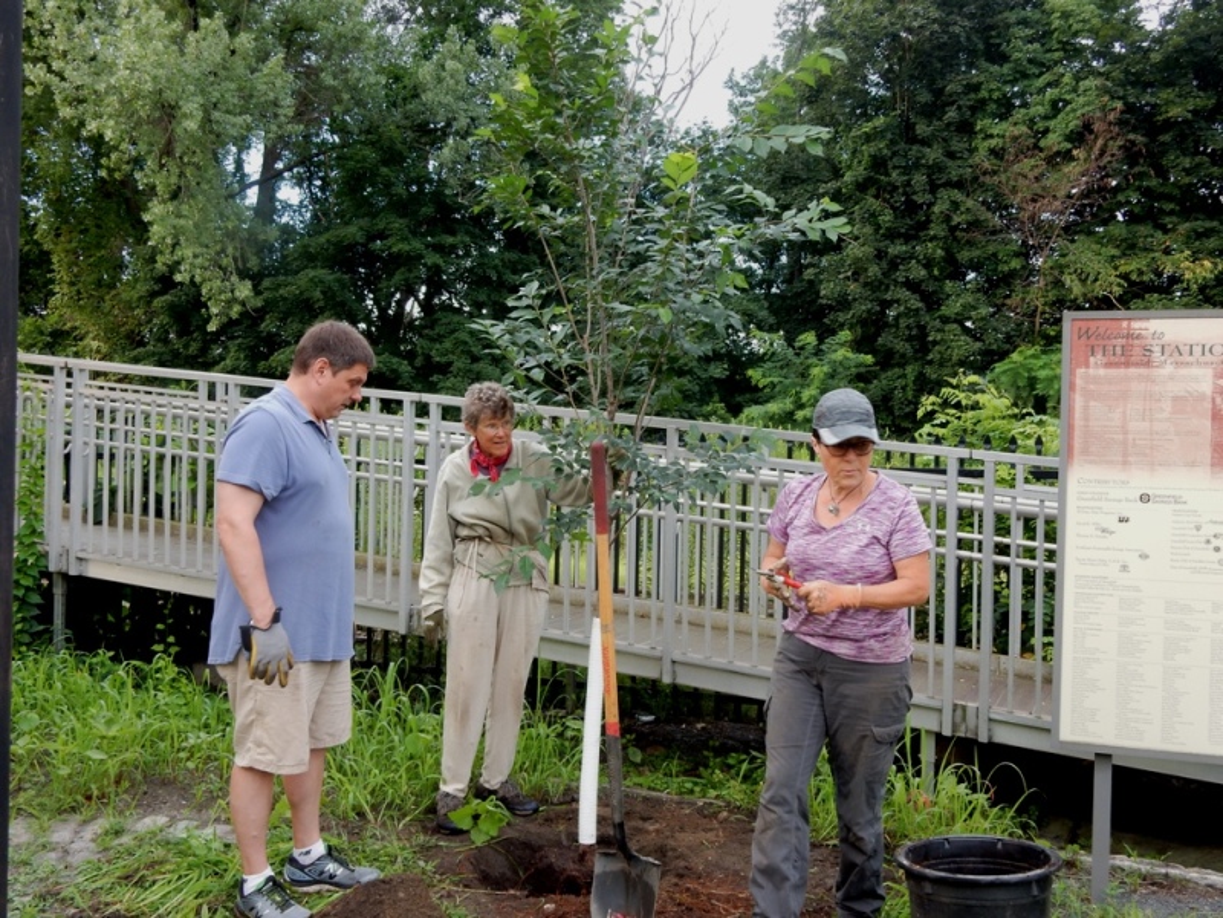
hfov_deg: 51.4
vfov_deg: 39.7
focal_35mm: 36
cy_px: 459
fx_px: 1272
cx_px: 612
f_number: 4
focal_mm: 6.4
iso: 125
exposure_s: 1/60
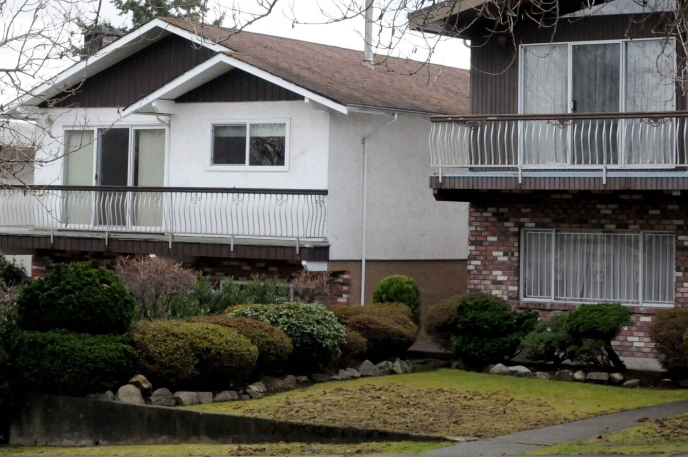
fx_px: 1659
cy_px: 85
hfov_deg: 23.4
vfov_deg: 15.6
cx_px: 257
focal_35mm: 87
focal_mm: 31
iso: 1250
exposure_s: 1/320
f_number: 9
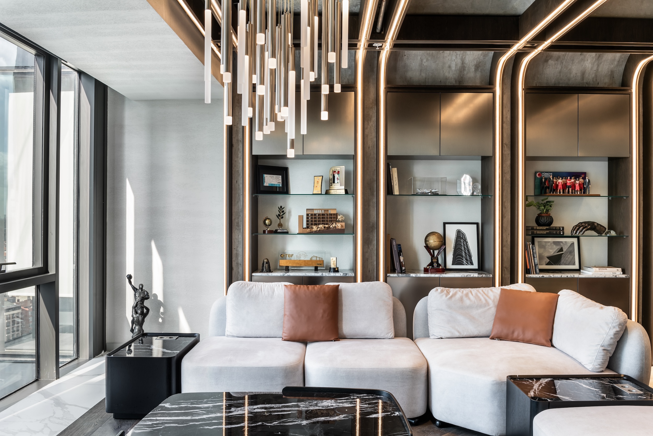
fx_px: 563
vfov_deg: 42.4
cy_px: 218
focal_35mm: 31
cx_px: 326
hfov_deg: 60.3
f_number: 13
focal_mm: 31
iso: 200
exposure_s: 1/4
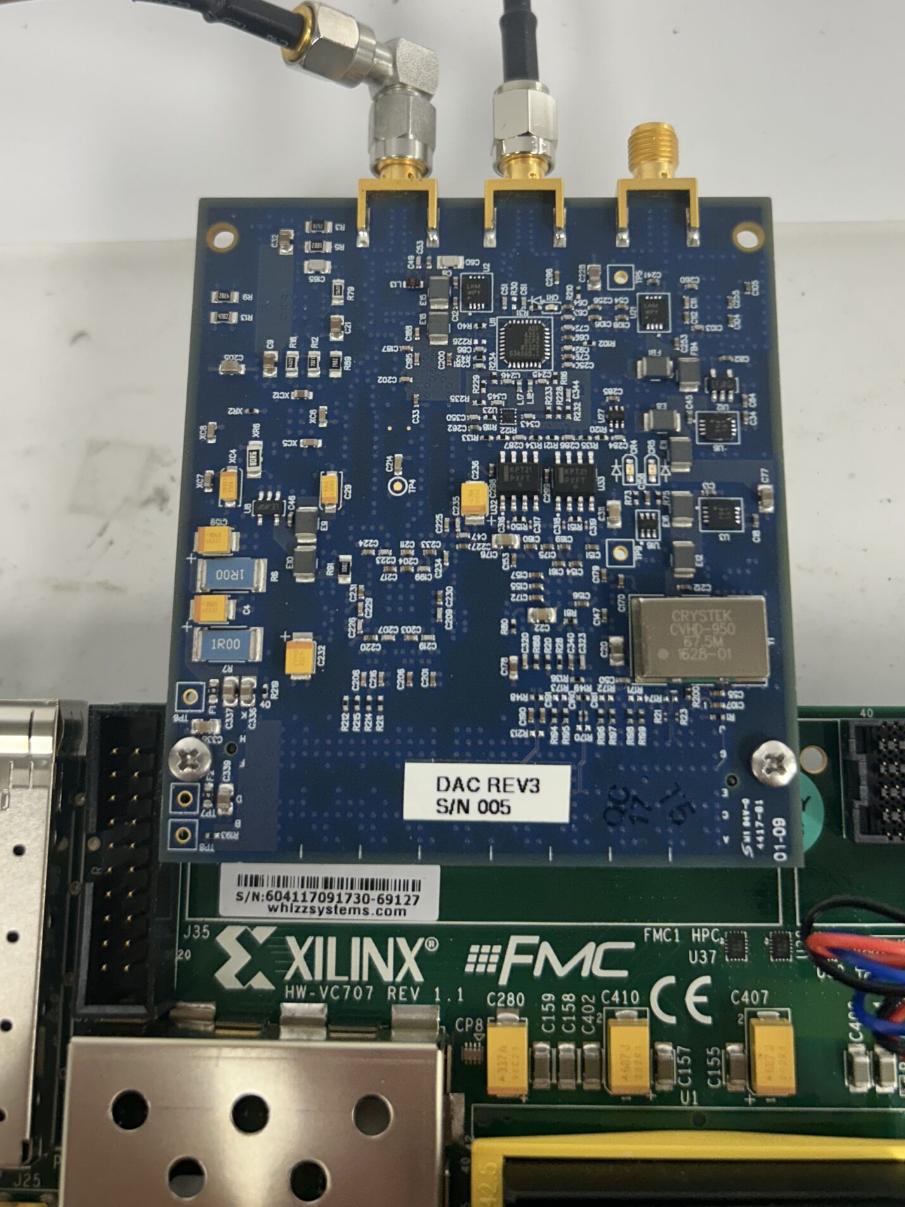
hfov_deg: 40.6
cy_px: 437
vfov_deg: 52.0
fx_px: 1220
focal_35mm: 35
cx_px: 497
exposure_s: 1/120
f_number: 1.5
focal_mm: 5.7
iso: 80
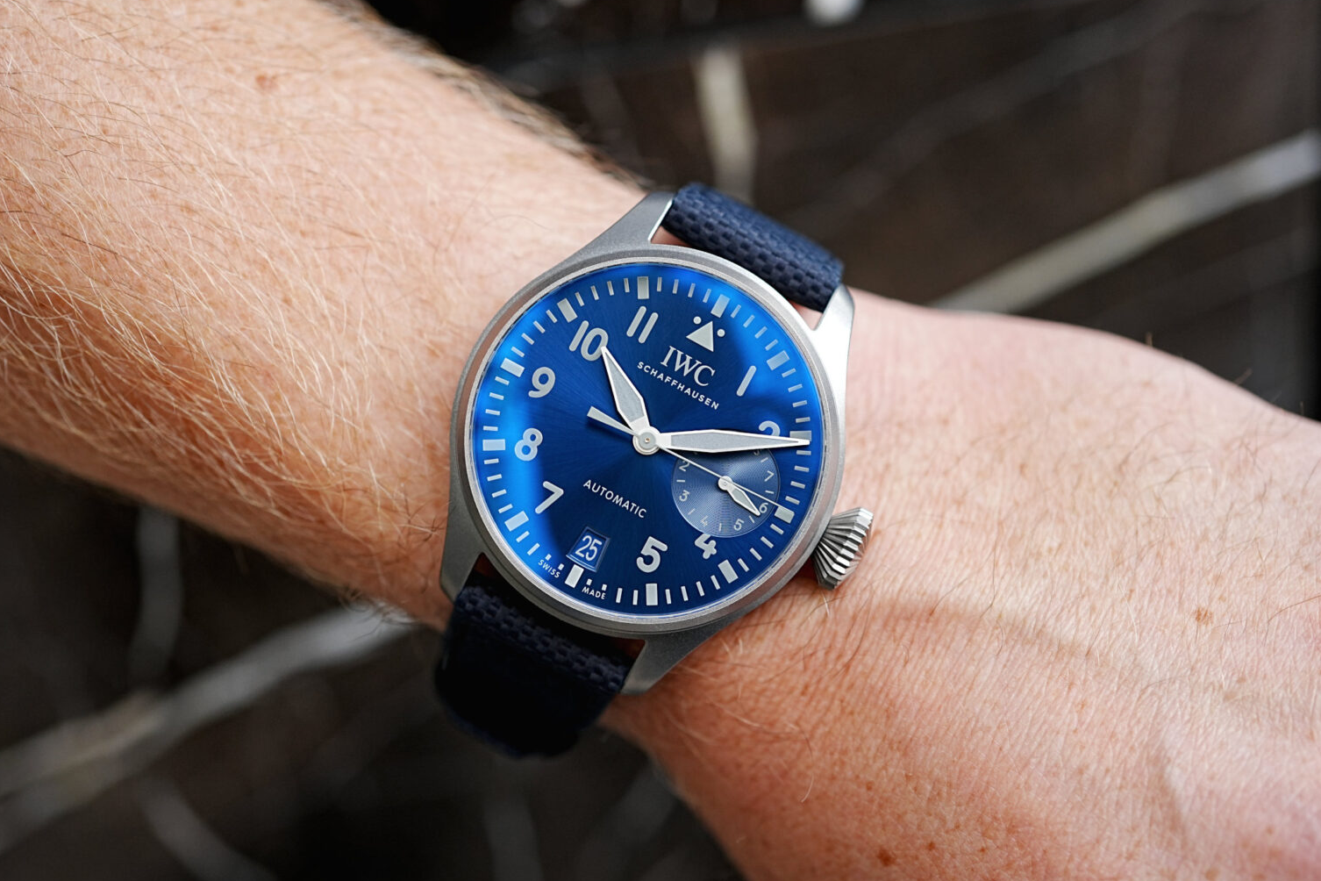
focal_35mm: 51
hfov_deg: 38.9
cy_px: 443
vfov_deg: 26.5
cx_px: 650
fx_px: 1871
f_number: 3.5
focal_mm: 50
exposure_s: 1/100
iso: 250
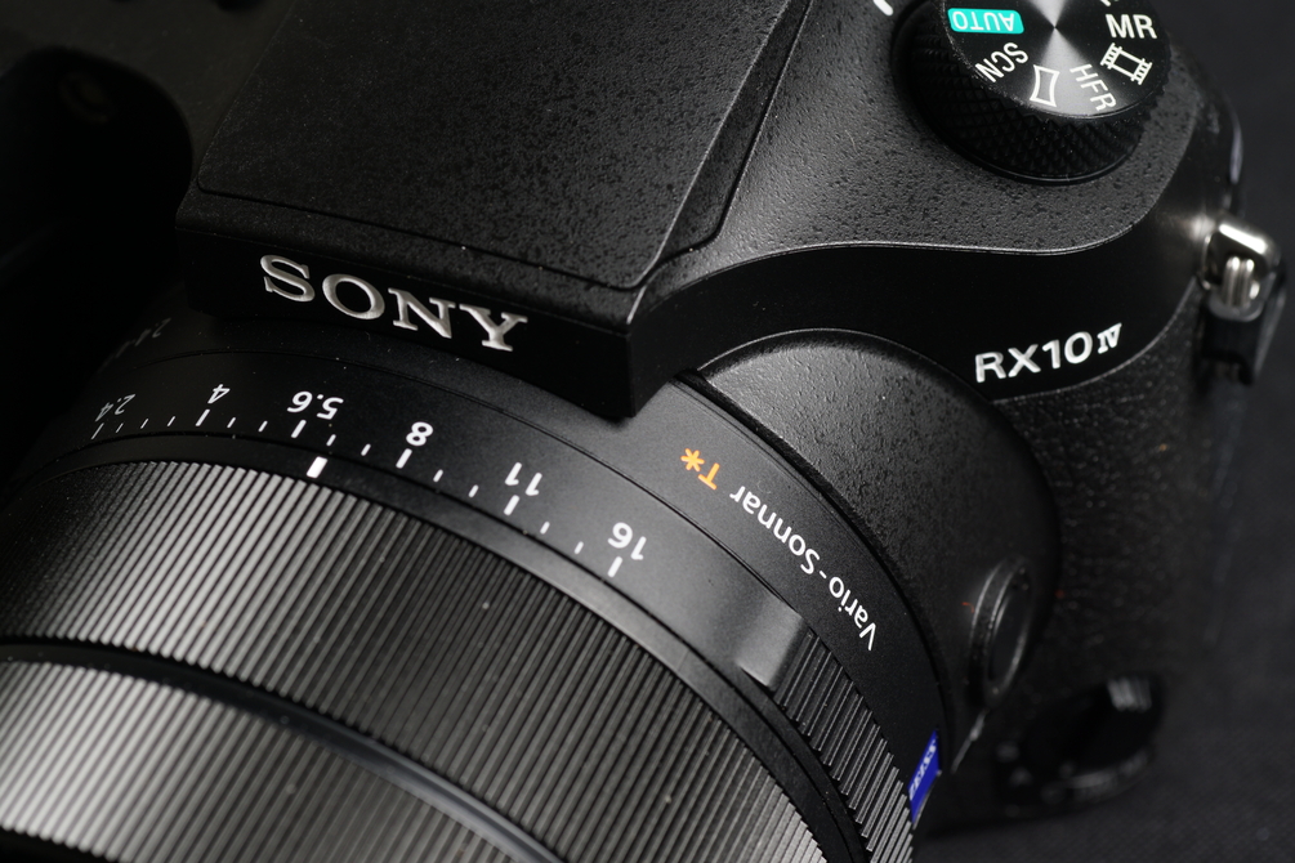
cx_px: 648
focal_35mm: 75
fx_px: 2698
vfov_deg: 18.2
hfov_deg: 27.0
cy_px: 432
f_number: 8
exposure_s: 1/160
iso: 100
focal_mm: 50
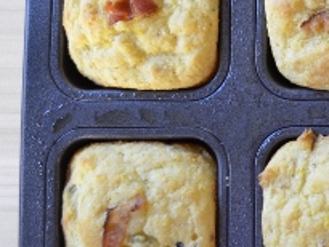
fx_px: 856
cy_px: 5
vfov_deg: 16.1
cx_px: 459
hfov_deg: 19.6
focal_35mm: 90
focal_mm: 20
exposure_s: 1/60
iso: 1600
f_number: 3.8
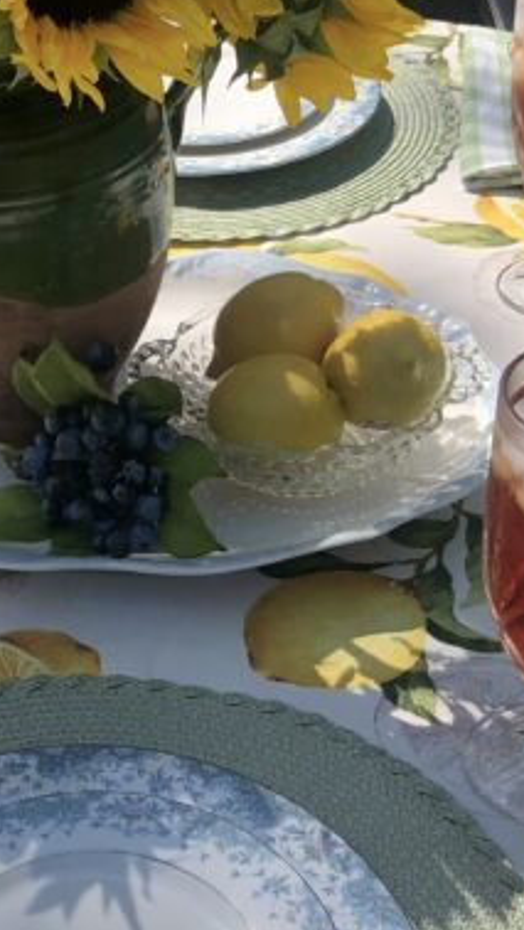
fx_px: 1677
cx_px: 69
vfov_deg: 30.9
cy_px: 572
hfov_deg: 17.5
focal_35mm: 68
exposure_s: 1/2315
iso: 20
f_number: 1.8
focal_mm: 3.99
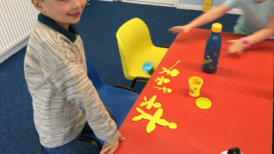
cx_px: 136
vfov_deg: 34.5
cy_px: 62
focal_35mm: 34
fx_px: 247
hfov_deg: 58.0
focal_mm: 3.3
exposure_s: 1/33
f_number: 2.4
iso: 125
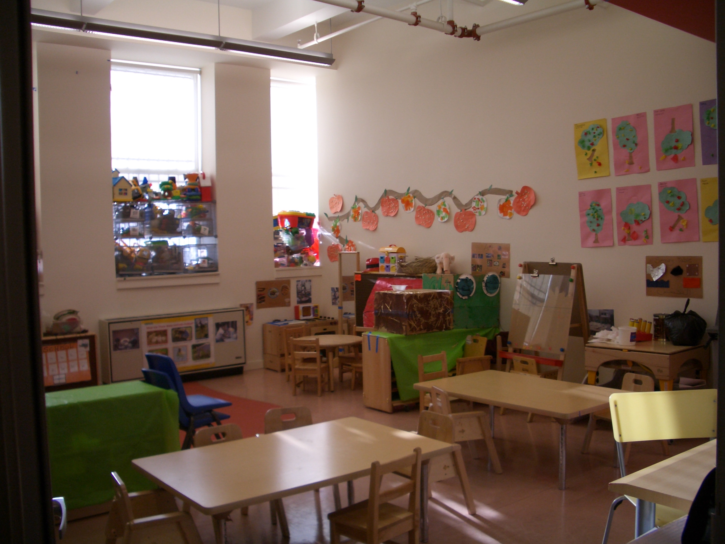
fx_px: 733
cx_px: 362
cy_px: 272
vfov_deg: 40.7
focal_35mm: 35
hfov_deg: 52.6
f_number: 2.6
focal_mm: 5.8
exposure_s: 1/80
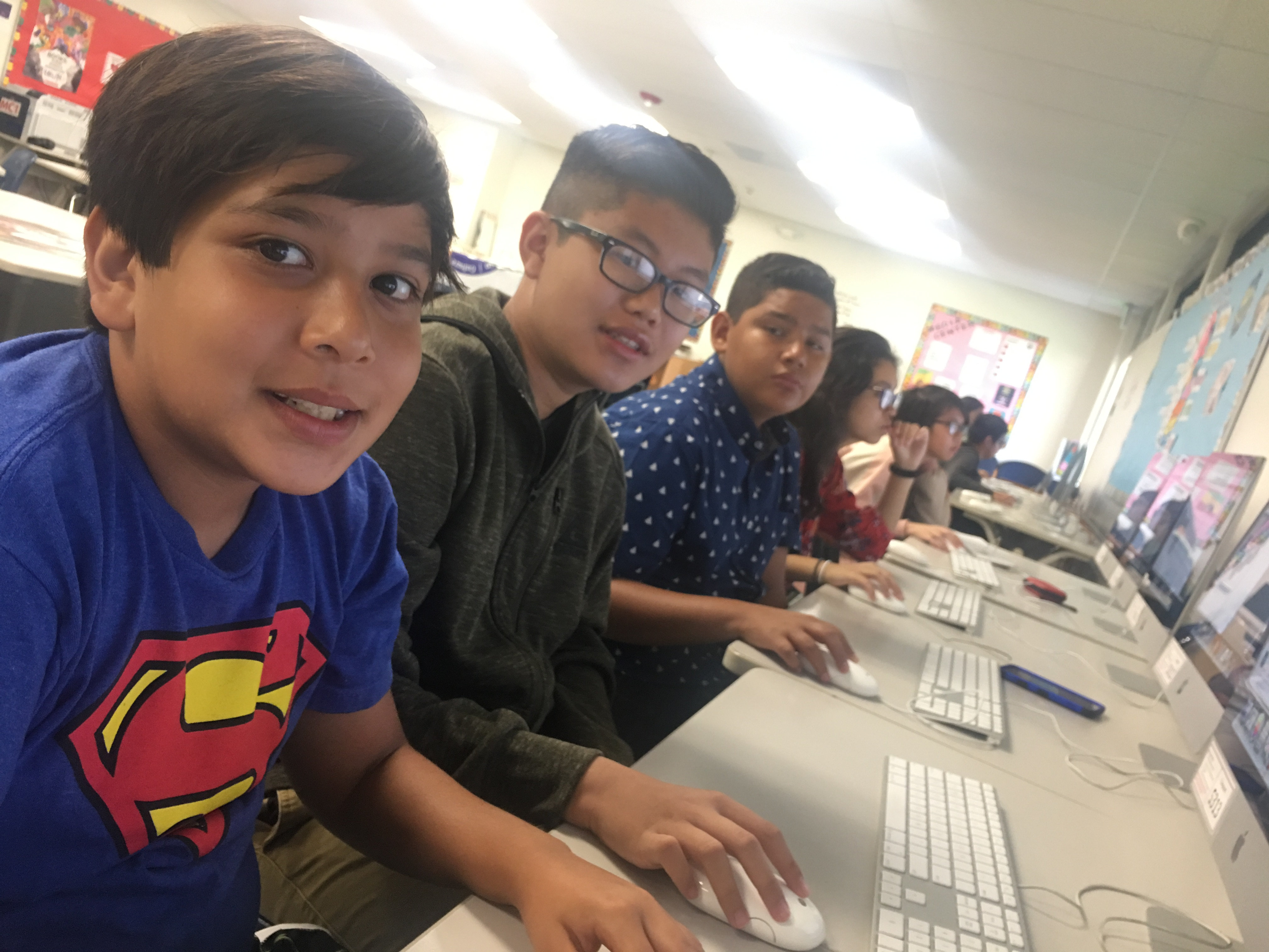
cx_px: 634
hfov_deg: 61.7
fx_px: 1063
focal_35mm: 29
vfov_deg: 48.2
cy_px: 476
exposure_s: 1/15
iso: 64
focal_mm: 4.15
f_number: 2.2
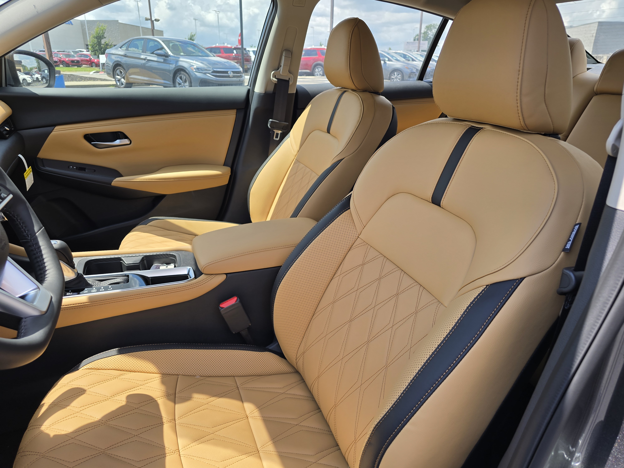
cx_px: 312
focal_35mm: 23
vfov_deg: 58.9
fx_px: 415
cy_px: 234
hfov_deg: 73.9
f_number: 1.7
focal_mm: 6.3
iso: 12
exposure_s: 1/268
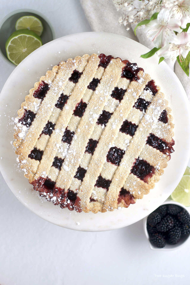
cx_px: 95
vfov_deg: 27.0
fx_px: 594
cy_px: 142
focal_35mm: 75
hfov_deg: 18.2
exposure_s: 1/125
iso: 100
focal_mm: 50
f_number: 2.8
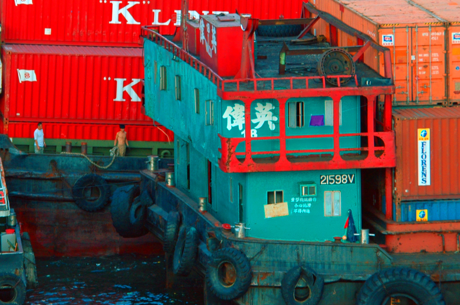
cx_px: 161
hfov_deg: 3.1
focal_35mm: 656
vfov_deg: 2.1
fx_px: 8373
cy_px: 62
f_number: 5.3
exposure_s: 1/100
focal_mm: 250
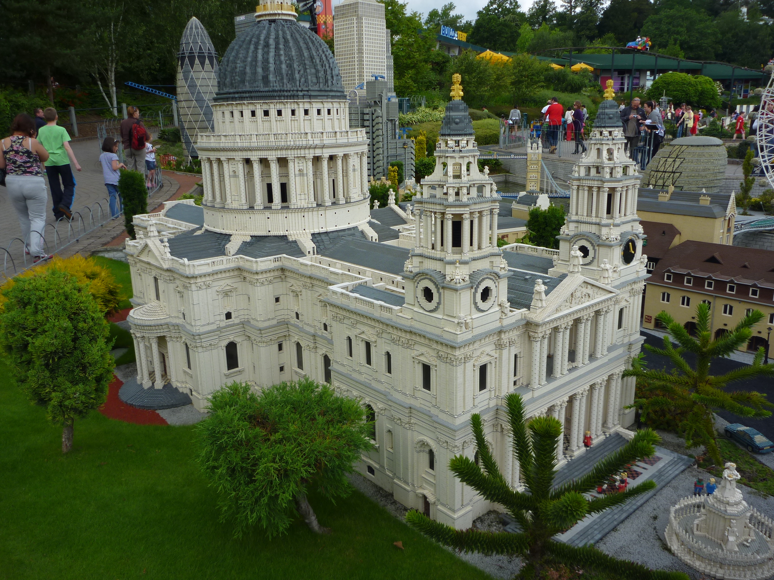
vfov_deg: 49.7
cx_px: 387
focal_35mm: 28
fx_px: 626
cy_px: 290
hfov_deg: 63.4
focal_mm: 5
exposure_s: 1/400
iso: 80
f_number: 3.3
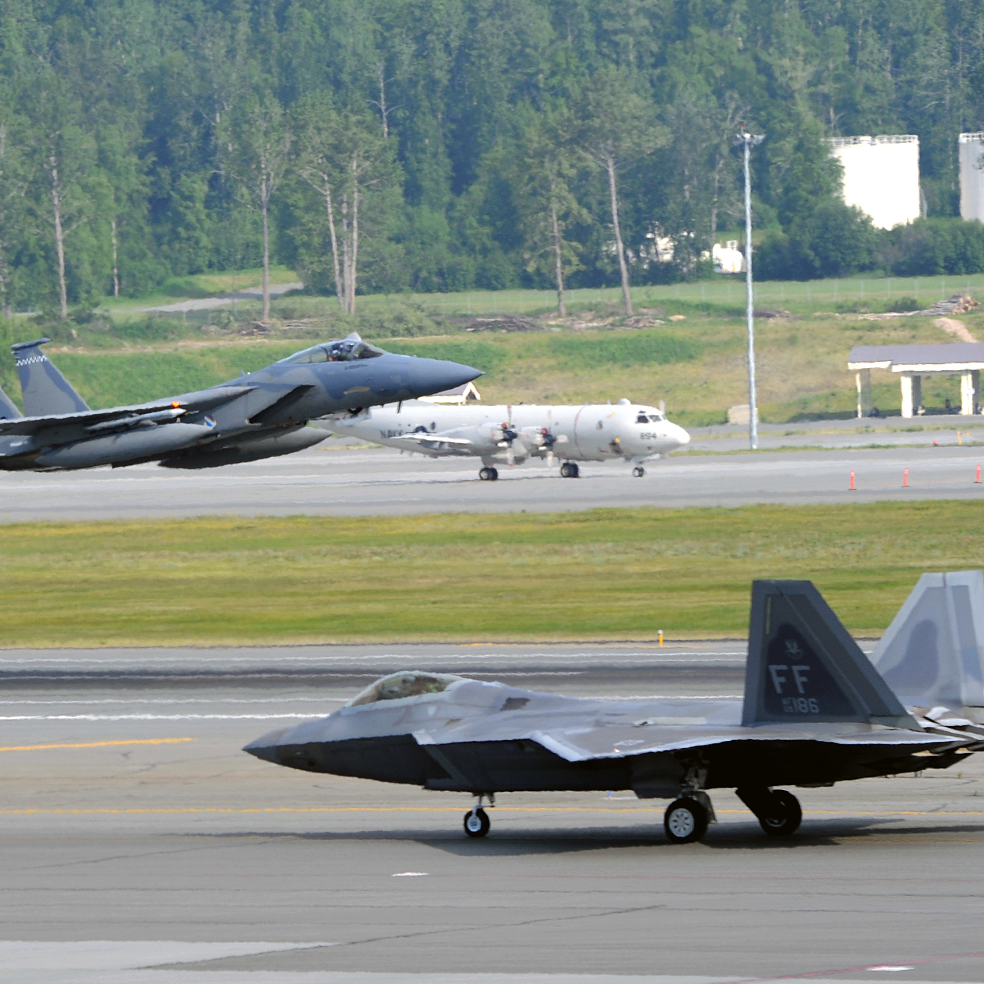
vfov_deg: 8.0
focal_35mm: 218
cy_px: 493
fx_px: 7011
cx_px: 447
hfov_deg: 8.0
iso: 200
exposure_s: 1/640
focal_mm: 170
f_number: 7.1
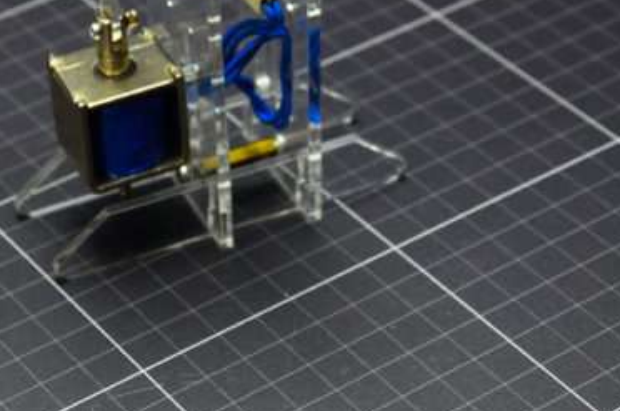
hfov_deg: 14.2
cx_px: 200
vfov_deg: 9.3
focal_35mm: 144
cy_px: -146
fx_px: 2483
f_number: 4.5
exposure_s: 1/50
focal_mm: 35
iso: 1000
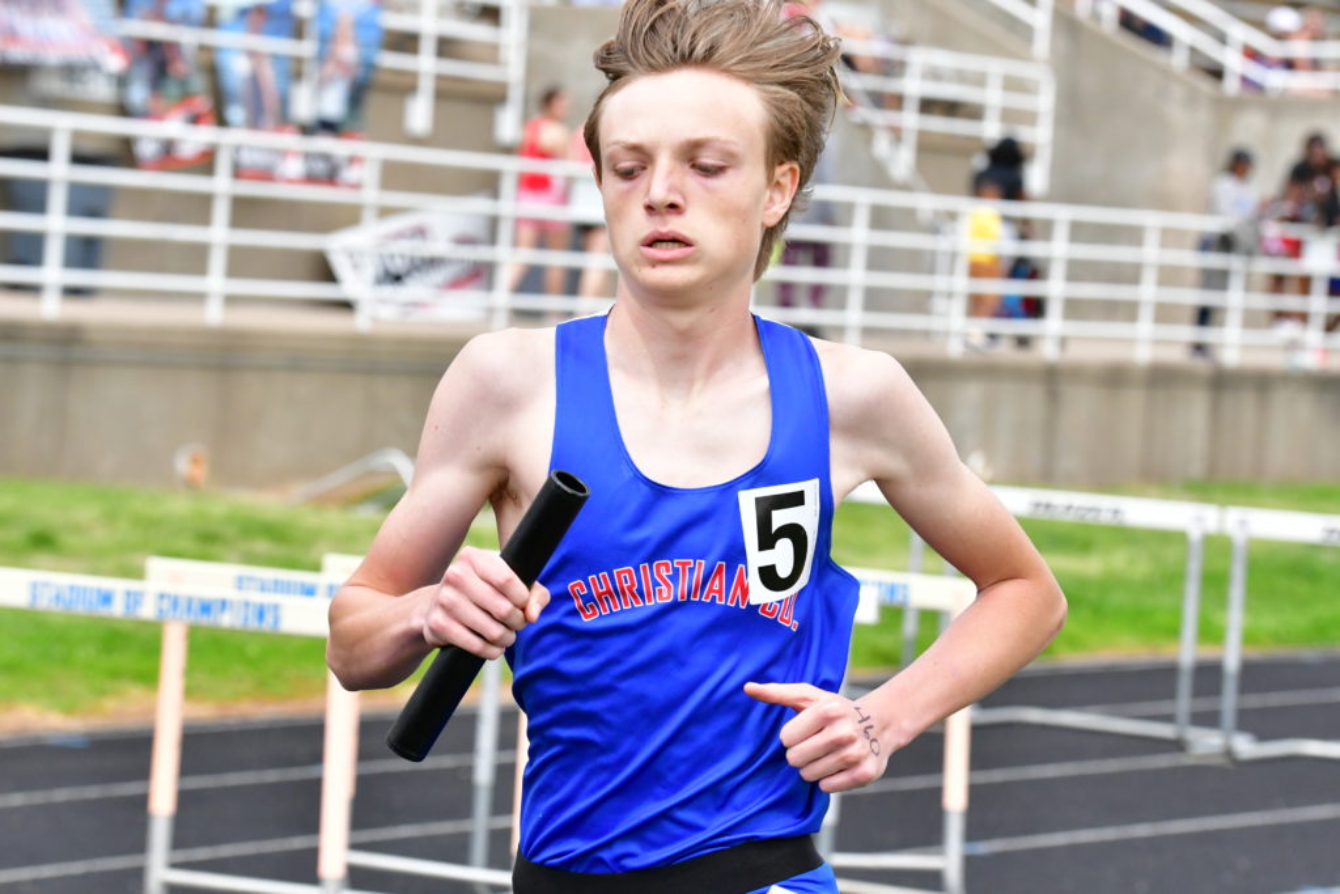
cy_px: 447
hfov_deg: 13.7
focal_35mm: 150
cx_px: 670
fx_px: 5584
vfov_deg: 9.2
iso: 1600
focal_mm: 100
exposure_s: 1/4000
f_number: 6.3
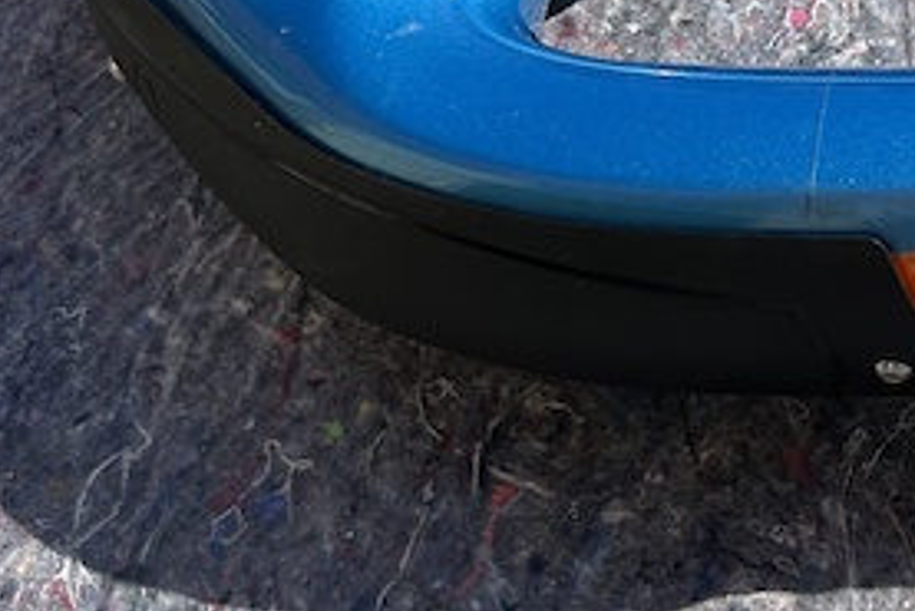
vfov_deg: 17.2
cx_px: 1153
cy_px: 17
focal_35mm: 78
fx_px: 1983
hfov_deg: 23.3
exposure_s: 1/3077
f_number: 1.5
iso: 50
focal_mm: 5.7
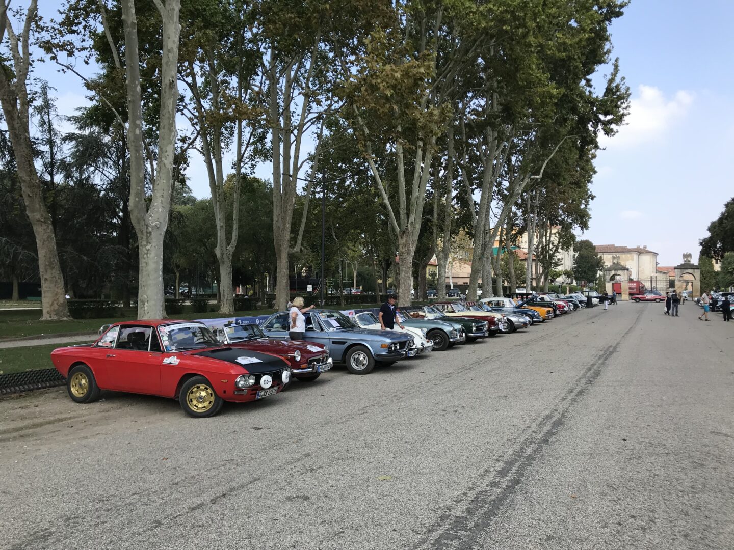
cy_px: 275
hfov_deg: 63.4
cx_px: 367
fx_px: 594
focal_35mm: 28
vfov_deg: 49.7
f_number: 1.8
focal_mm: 3.99
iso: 20
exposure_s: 1/894
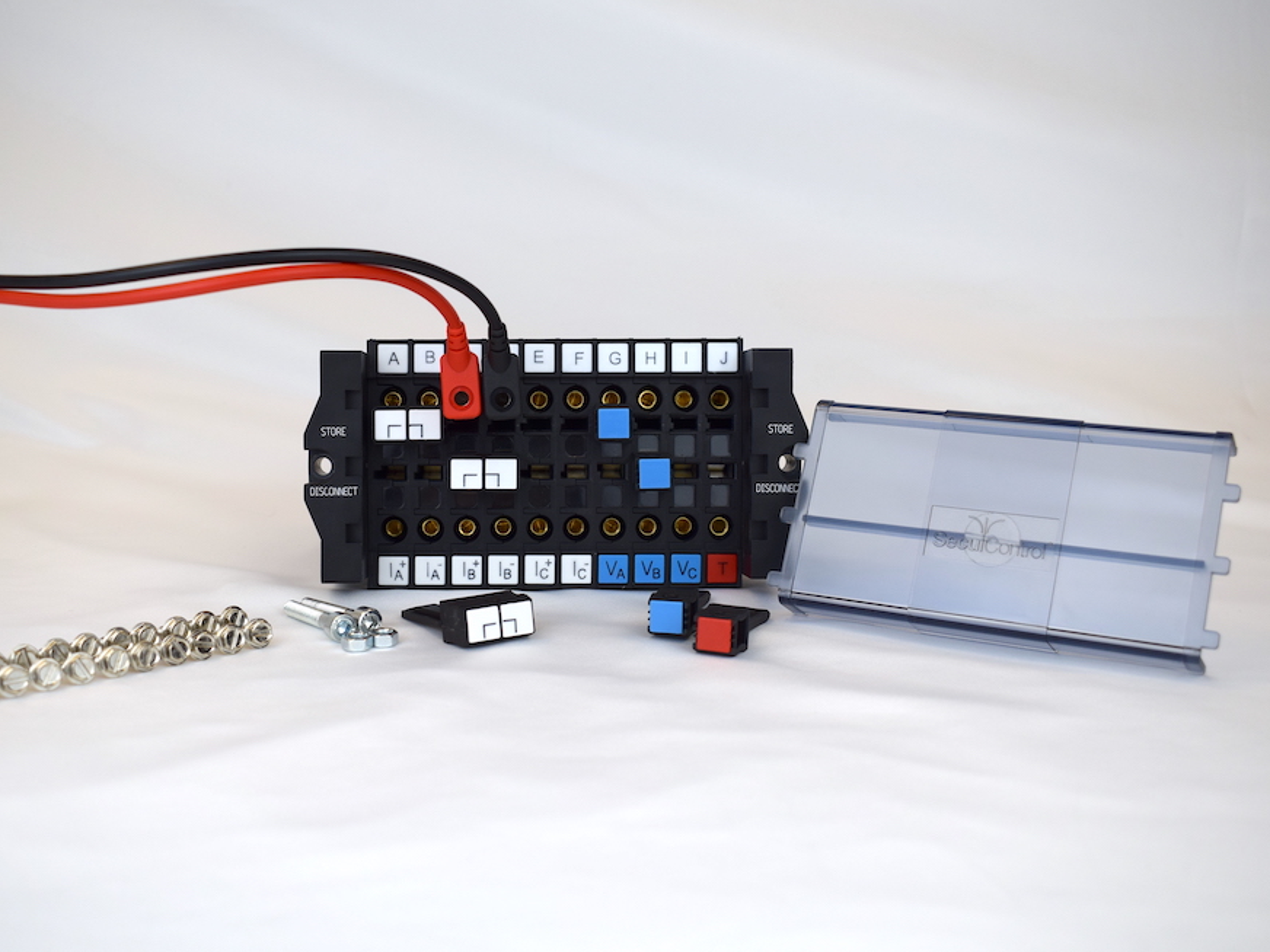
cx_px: 556
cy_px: 477
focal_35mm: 43
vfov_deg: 33.6
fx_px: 1578
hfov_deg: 43.8
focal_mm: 26
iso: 200
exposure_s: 1/200
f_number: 6.3
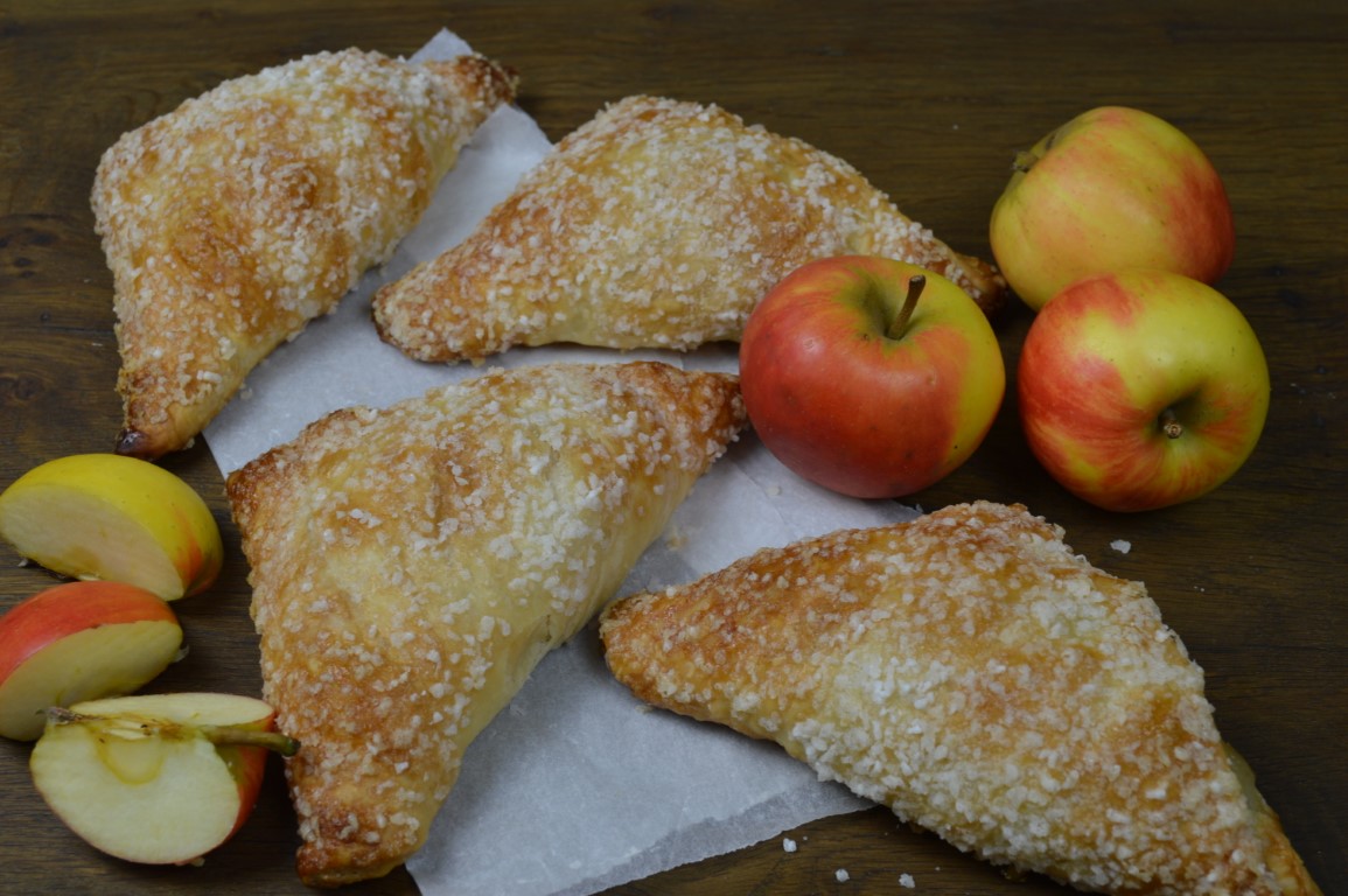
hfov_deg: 37.9
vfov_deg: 25.7
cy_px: 448
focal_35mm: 52
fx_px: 1964
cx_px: 674
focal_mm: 35
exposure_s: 1/13
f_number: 8
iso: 100
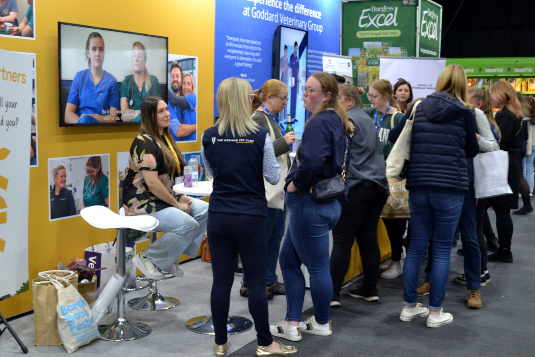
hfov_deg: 43.6
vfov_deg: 29.9
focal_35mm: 45
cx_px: 268
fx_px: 669
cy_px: 178
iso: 400
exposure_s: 1/15
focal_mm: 30
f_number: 4.5
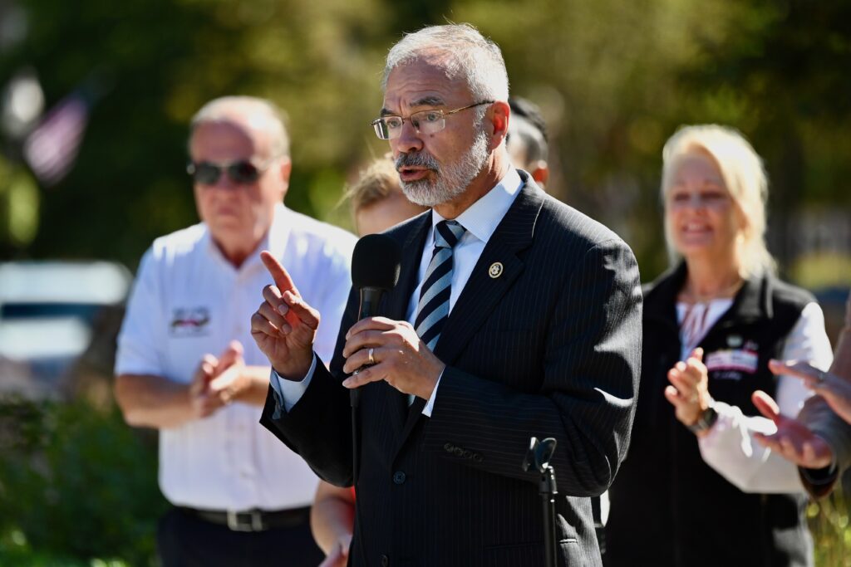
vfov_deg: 6.9
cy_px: 284
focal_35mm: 200
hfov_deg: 10.3
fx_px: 4728
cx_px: 426
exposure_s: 1/8000
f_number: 2.8
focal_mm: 200
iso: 1400
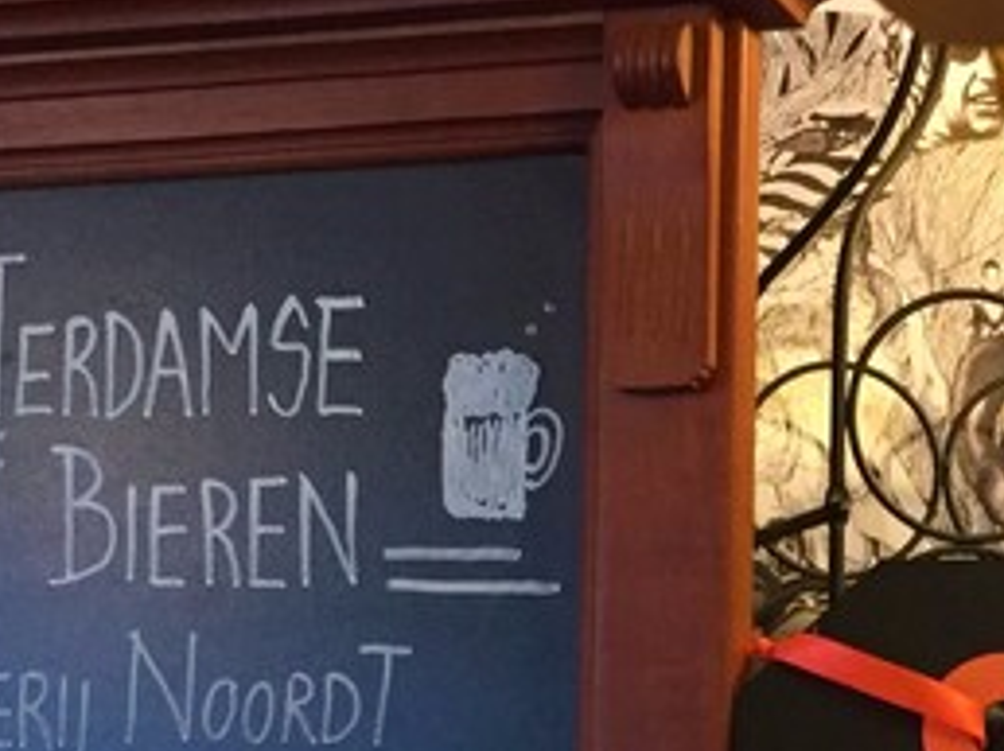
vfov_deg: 15.9
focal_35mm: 90
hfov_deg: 21.0
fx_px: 2608
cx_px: 1012
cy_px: 825
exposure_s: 1/33
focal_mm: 4.15
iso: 250
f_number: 2.2
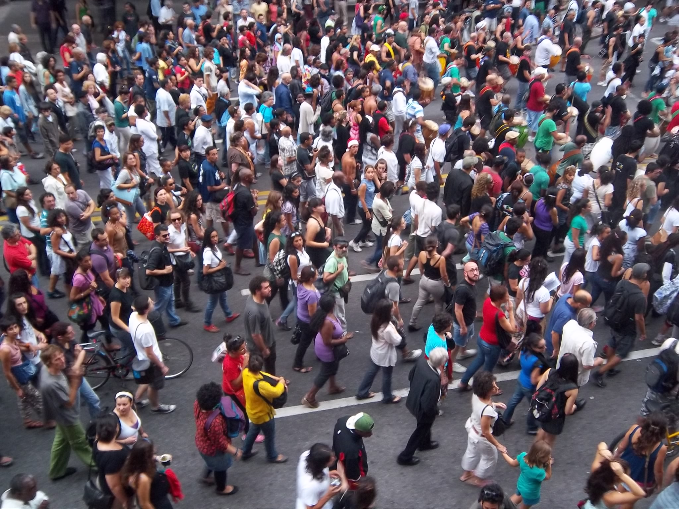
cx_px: 340
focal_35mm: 35
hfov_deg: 52.6
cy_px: 254
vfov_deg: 40.7
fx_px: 687
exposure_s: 1/8
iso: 168
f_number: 3.86
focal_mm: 6.17
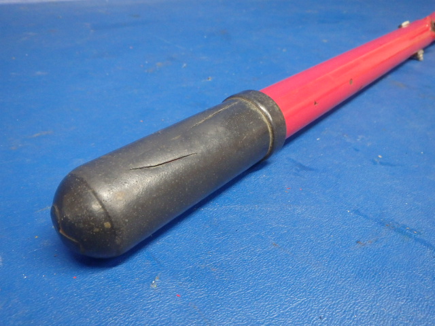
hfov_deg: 63.4
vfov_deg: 49.7
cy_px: 163
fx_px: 352
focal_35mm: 28
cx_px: 218
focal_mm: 5
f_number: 3.9
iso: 800
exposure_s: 1/25
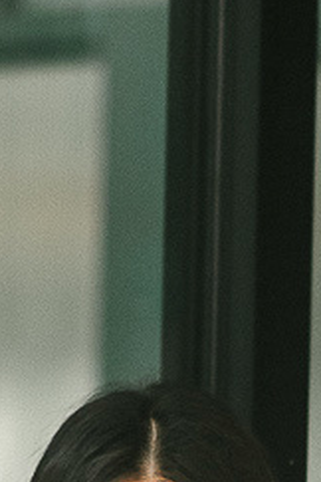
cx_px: 77
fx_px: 8987
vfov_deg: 3.0
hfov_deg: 2.0
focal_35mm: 672
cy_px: 1260
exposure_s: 1/2500
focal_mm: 85
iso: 500
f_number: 2.2
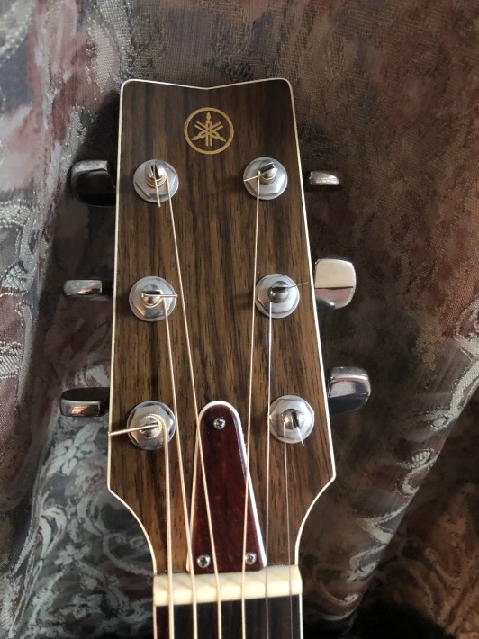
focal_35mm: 28
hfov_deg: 49.7
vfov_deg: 63.5
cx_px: 240
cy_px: 320
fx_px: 517
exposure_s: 1/4
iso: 125
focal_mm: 3.99
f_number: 1.8
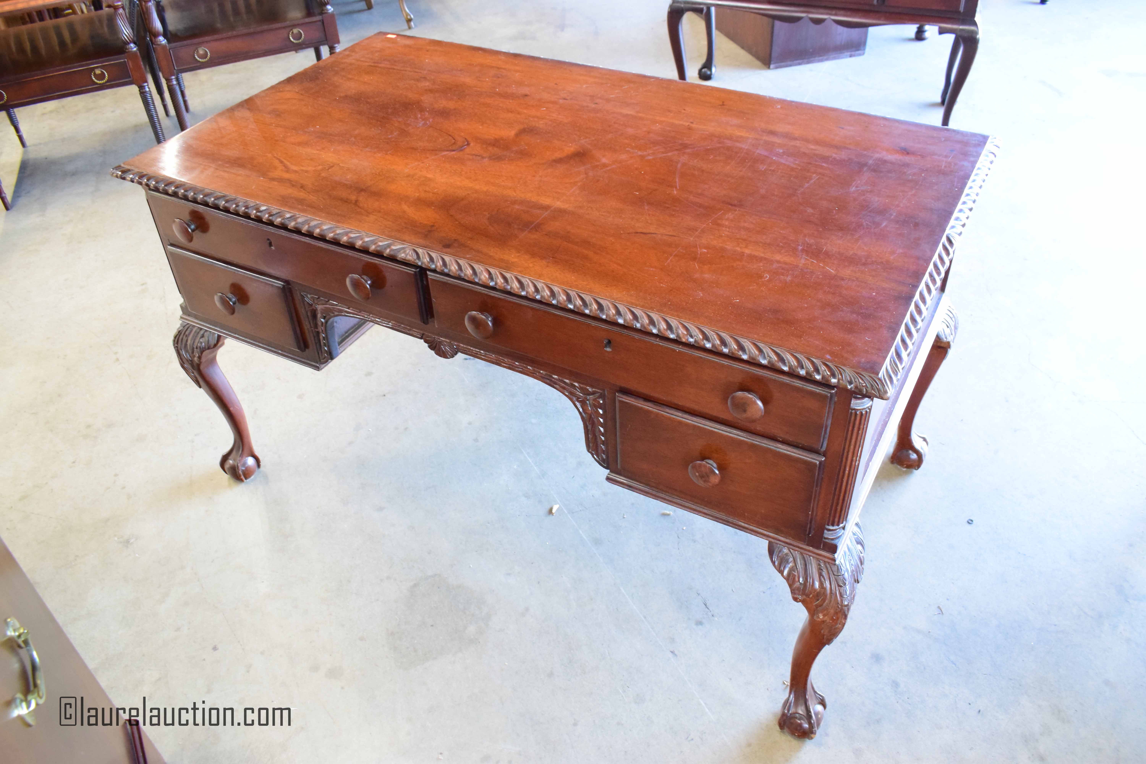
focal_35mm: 27
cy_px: 382
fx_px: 859
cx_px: 573
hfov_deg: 67.4
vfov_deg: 47.9
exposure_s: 1/8
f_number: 7.1
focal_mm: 18
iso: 2500
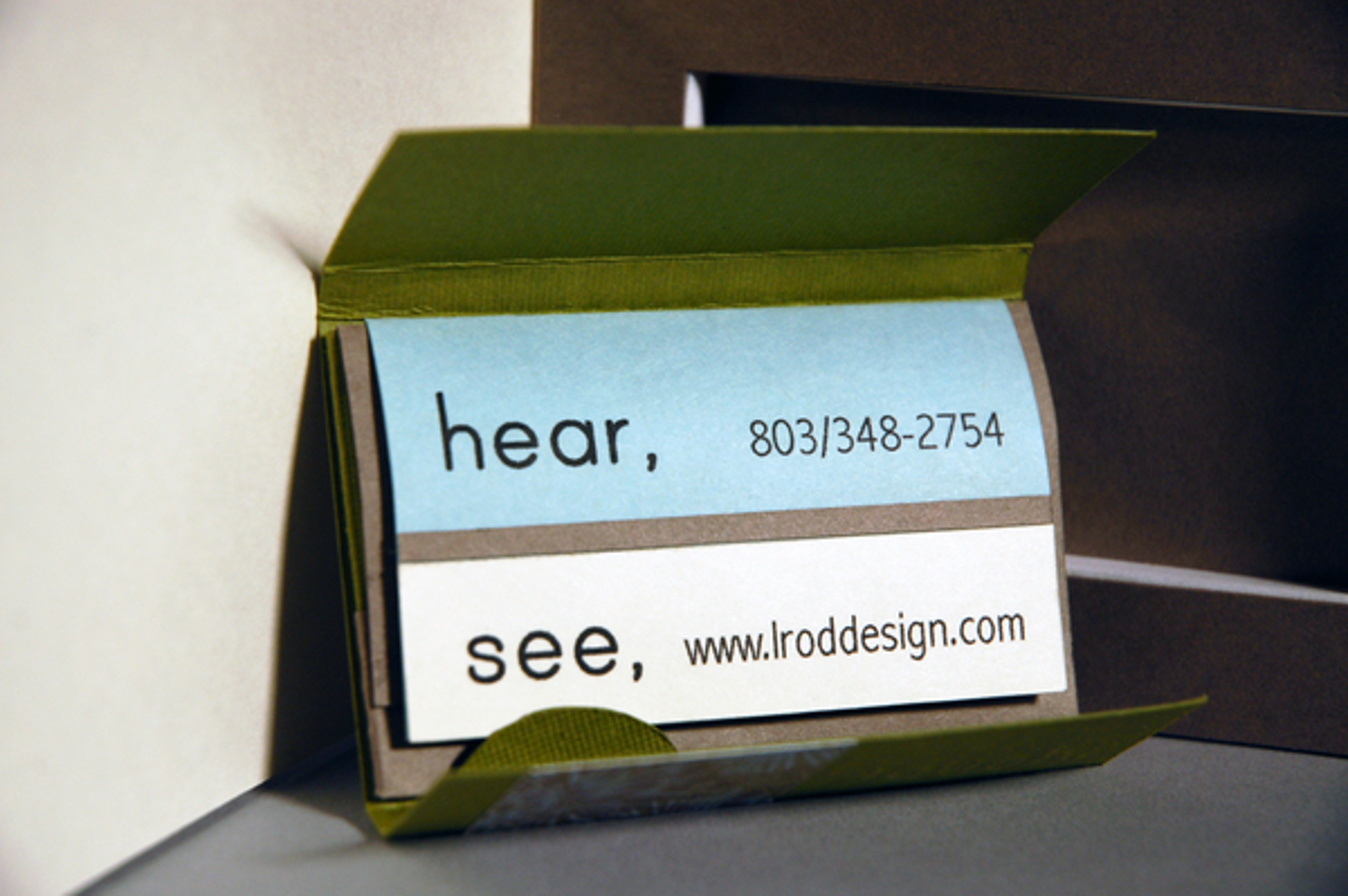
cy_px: 448
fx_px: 3928
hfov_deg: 19.5
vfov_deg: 13.0
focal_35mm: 105
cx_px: 674
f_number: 5
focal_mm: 70
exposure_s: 1/400
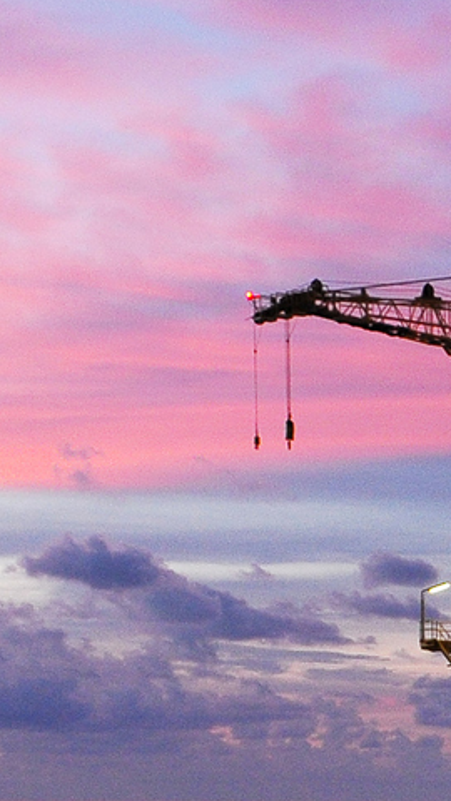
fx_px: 2657
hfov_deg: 9.2
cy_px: 732
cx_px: 850
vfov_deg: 16.9
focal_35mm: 125
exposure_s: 1/25
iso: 640
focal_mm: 18
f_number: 5.6
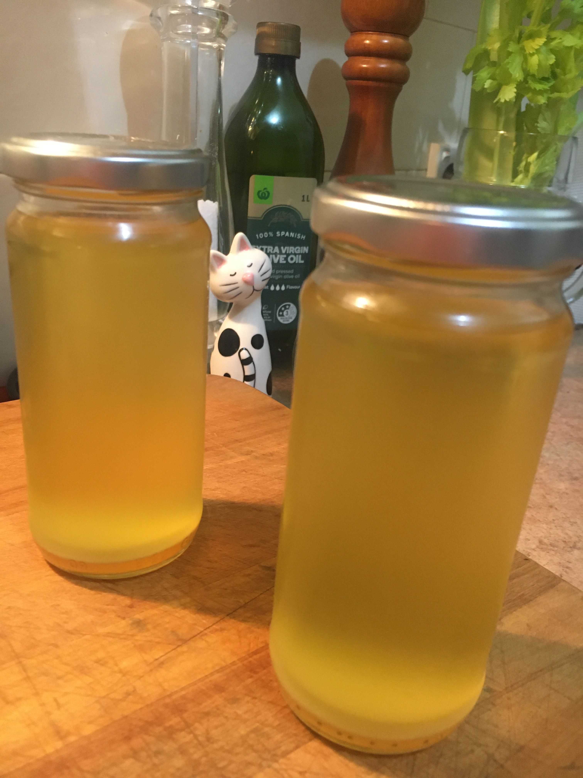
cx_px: 292
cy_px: 389
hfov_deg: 48.2
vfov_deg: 61.7
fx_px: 651
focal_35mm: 29
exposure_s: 1/17
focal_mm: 4.15
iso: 200
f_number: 2.2
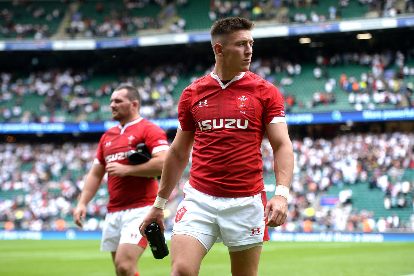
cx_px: 207
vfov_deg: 13.9
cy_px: 138
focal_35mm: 98
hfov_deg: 20.8
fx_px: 1126
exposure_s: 1/1600
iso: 400
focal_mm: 98
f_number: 2.8
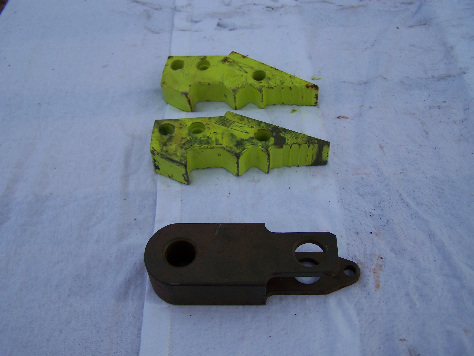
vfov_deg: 37.7
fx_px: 520
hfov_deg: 49.0
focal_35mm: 38
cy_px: 178
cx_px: 237
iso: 64
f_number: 2.8
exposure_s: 1/500
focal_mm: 6.3
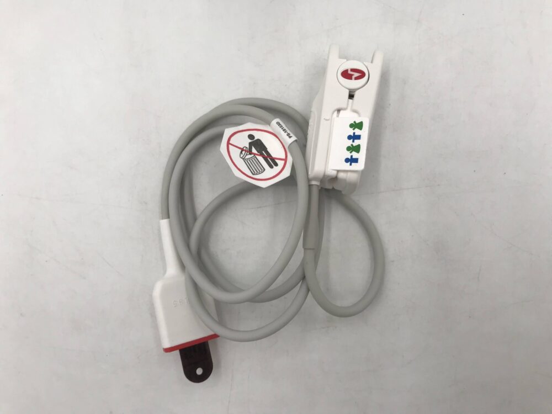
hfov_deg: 63.4
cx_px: 276
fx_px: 446
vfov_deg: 49.7
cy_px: 207
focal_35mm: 28
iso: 32
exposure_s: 1/120
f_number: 1.8
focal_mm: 3.99
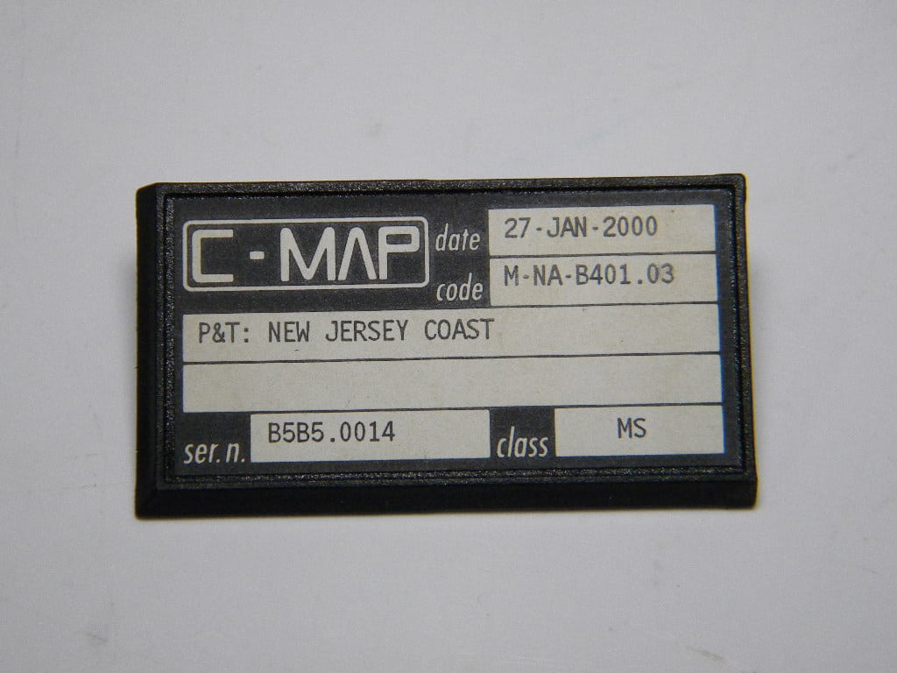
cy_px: 336
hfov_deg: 23.6
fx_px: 2151
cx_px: 448
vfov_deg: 17.8
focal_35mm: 83
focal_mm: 15.1
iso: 287
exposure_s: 1/500
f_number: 4.5
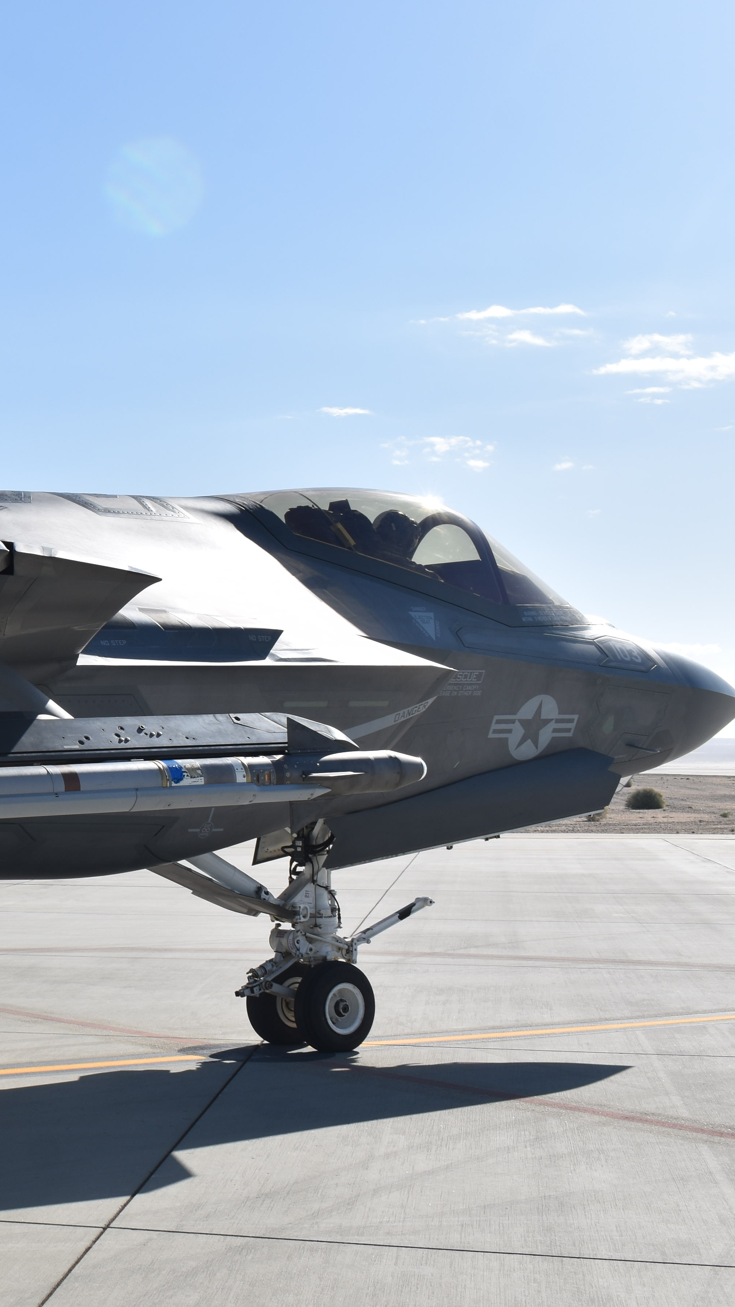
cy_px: 659
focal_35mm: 63
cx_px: -345
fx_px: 2183
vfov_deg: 33.3
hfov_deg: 17.3
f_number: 9
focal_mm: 24
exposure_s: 1/320
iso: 100
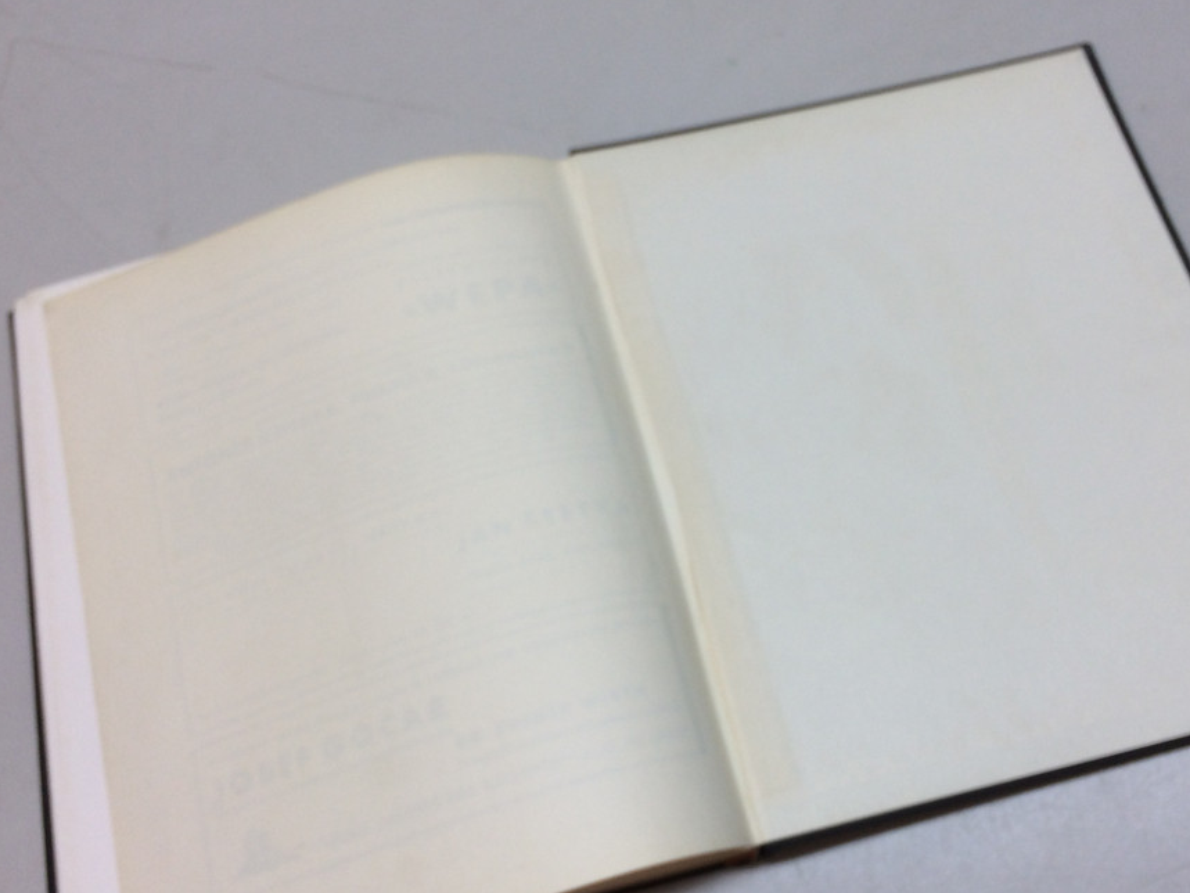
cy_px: 462
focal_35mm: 36
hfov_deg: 51.2
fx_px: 1238
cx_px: 656
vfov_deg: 39.7
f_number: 2.2
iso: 64
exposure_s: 1/100
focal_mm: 4.15
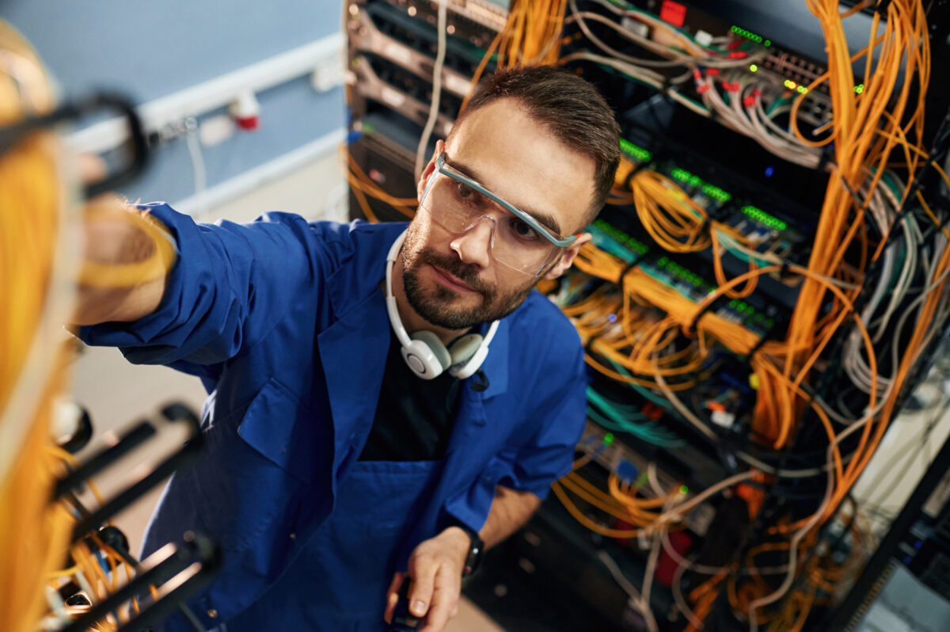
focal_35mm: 35
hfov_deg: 54.5
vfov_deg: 37.8
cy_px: 316
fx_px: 923
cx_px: 475
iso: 2500
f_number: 2.8
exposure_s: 1/250
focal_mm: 35
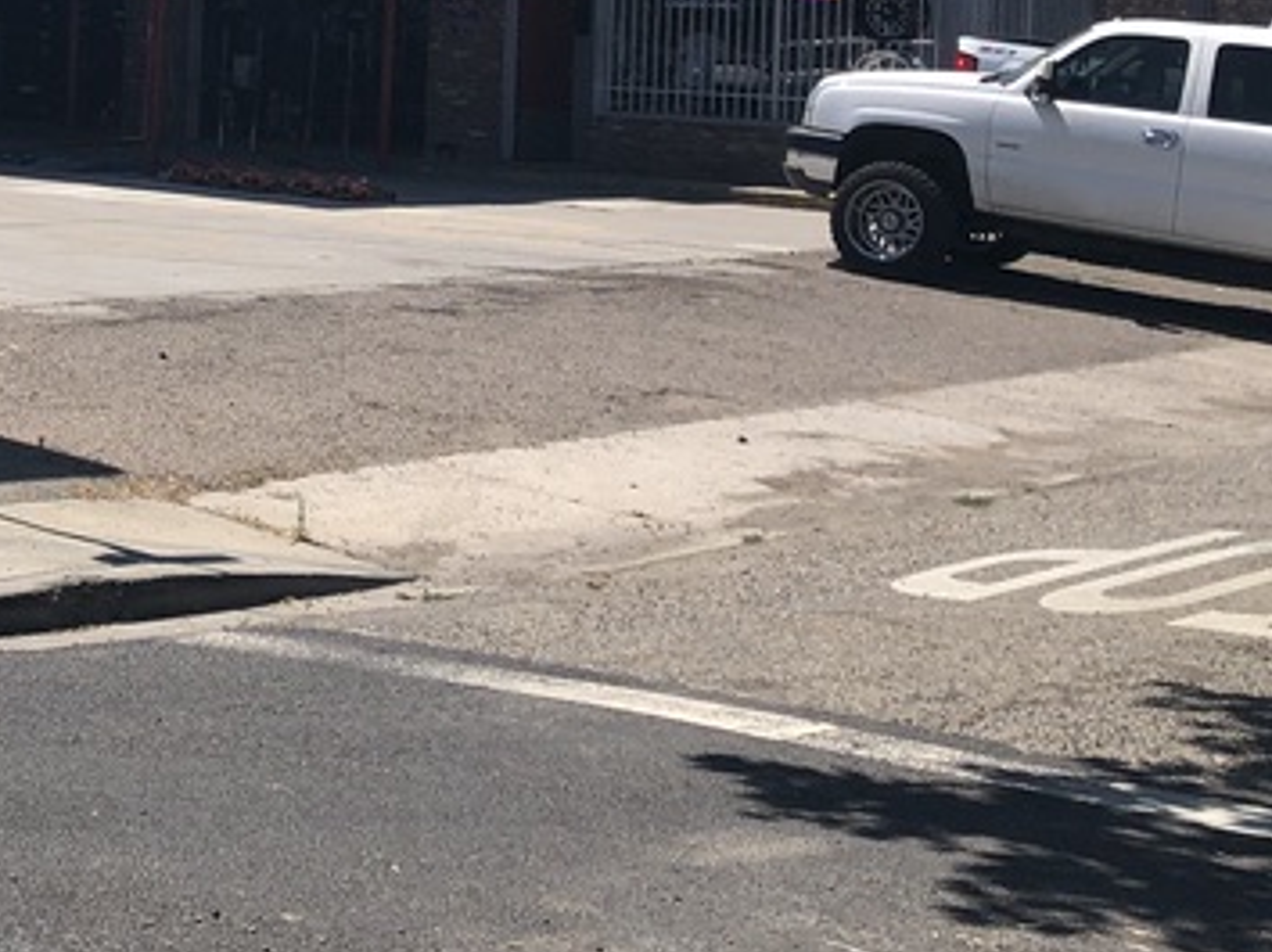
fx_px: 2974
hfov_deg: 21.8
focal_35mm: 81
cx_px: -367
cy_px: 11
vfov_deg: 17.8
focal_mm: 4
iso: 20
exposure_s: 1/2288
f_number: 1.8
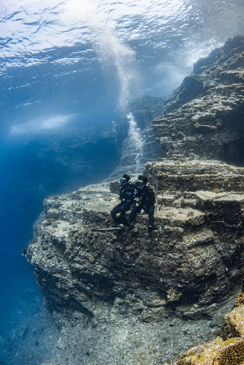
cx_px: 122
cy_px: 182
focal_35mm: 15
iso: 320
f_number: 10
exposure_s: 1/200
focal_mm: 15
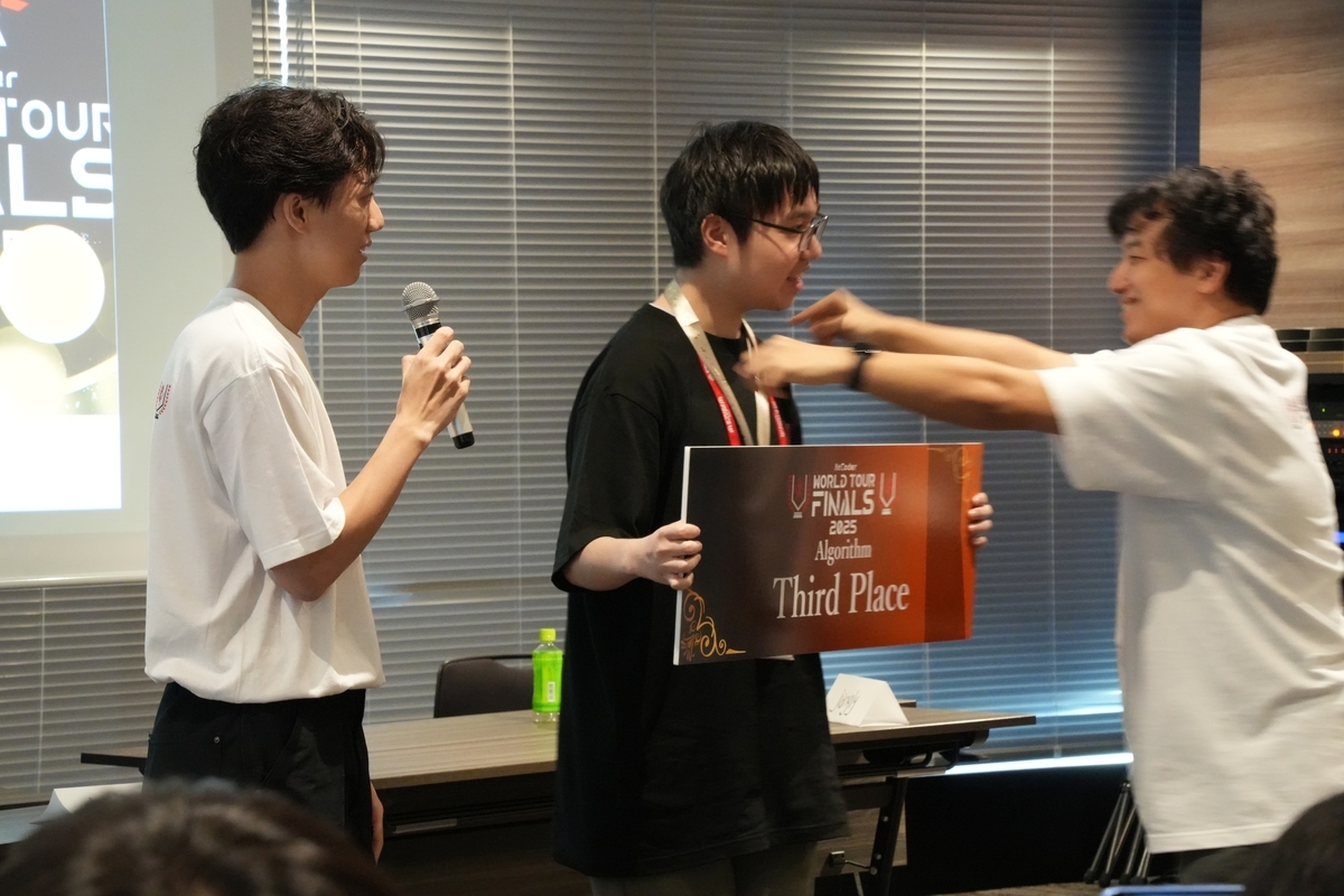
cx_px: 672
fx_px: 4405
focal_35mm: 118
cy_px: 448
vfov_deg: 11.6
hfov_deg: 17.3
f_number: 14
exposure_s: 1/30
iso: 12800
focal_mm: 118
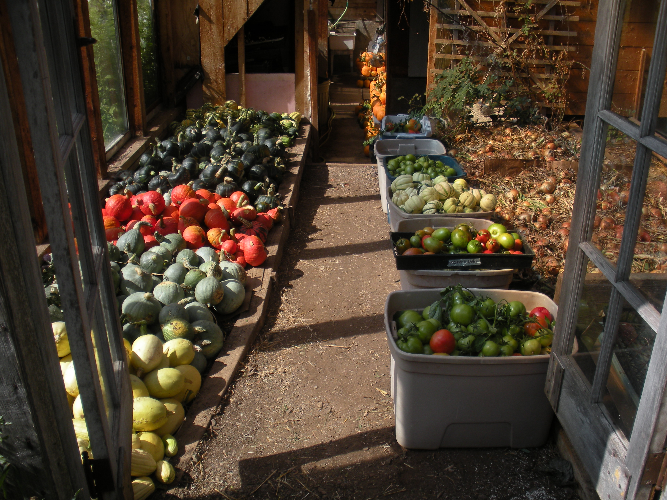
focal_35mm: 35
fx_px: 674
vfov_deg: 40.7
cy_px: 250
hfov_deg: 52.6
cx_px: 334
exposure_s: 1/758
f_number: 3.5
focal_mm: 6.3
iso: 64
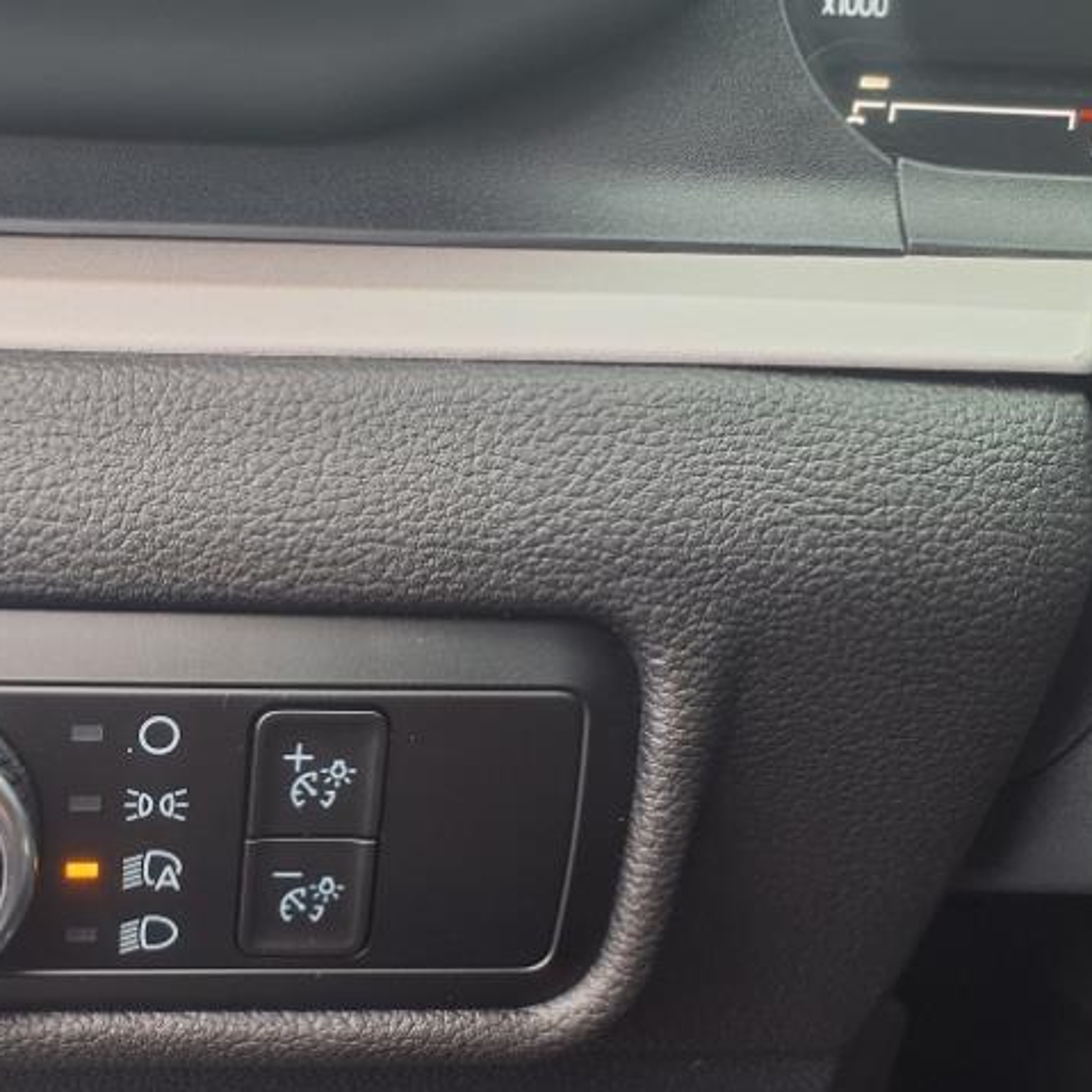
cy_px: 748
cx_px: 135
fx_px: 1820
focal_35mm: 51
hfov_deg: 32.0
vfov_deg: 33.0
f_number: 1.9
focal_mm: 3.58
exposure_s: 1/40
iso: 80
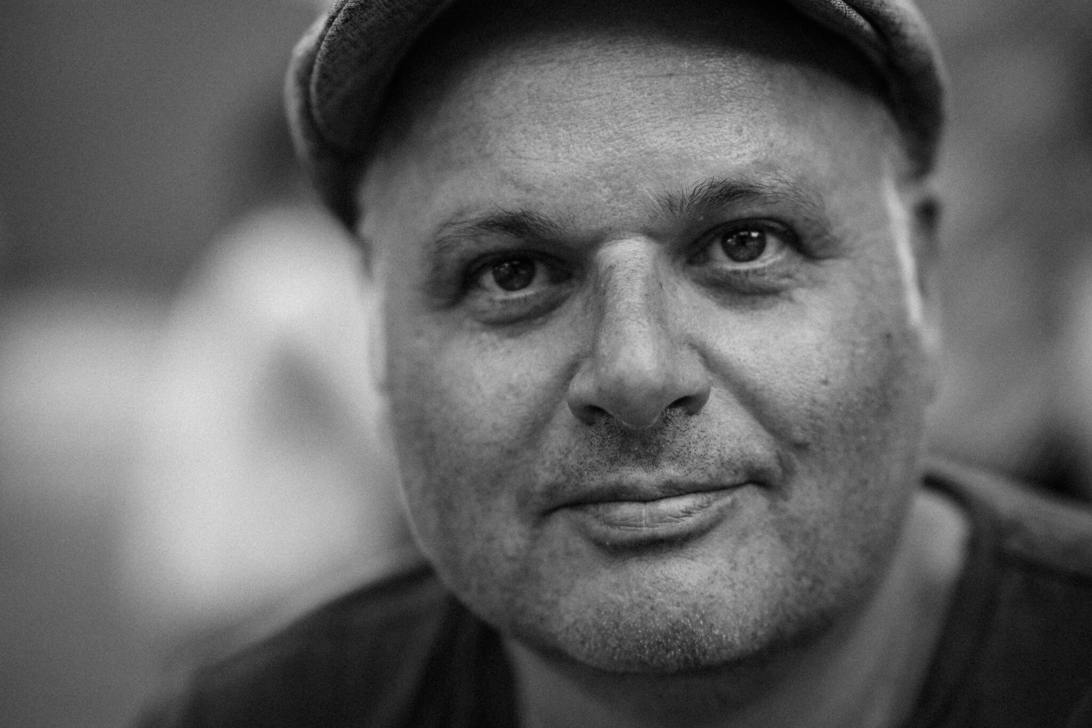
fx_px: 2548
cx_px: 546
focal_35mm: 84
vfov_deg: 16.3
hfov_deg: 24.2
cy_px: 364
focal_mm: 56
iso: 640
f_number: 1.4
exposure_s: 1/1400
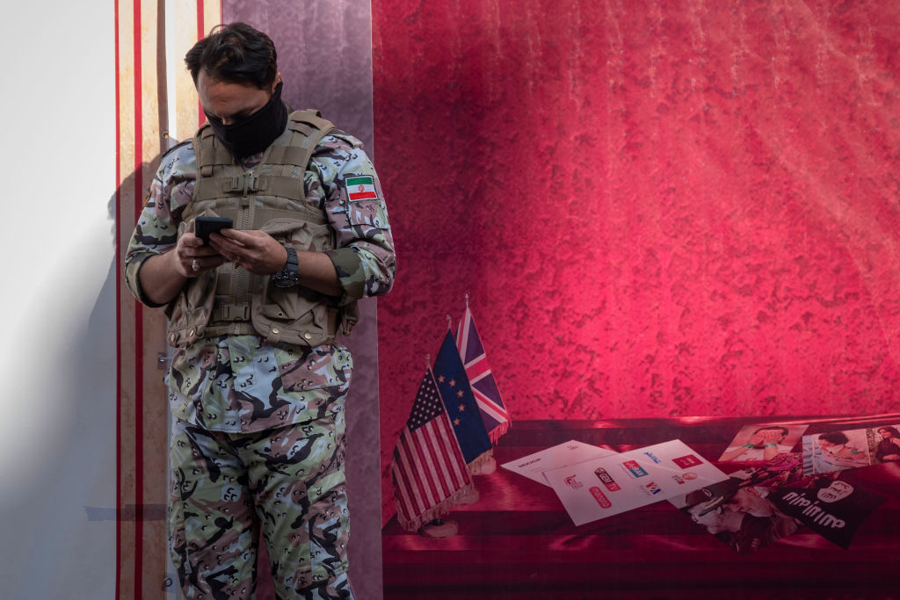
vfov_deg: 10.3
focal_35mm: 133
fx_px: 3325
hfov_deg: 15.4
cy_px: 300
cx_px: 450
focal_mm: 88.8
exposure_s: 1/100
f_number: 5.6
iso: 100
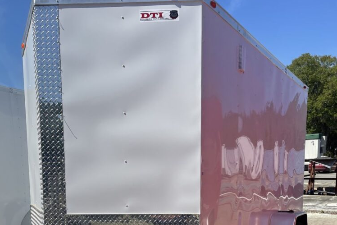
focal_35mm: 37
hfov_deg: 51.9
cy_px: 211
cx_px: 165
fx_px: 346
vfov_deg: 33.6
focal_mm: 5.1
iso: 32
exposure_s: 1/4202
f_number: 1.6
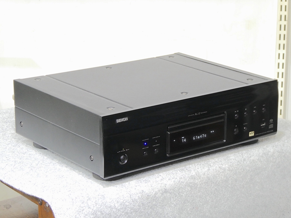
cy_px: 109
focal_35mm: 98
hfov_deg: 20.0
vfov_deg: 15.1
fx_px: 824
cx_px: 146
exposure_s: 1/3.2
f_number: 5
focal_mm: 17.5
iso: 200
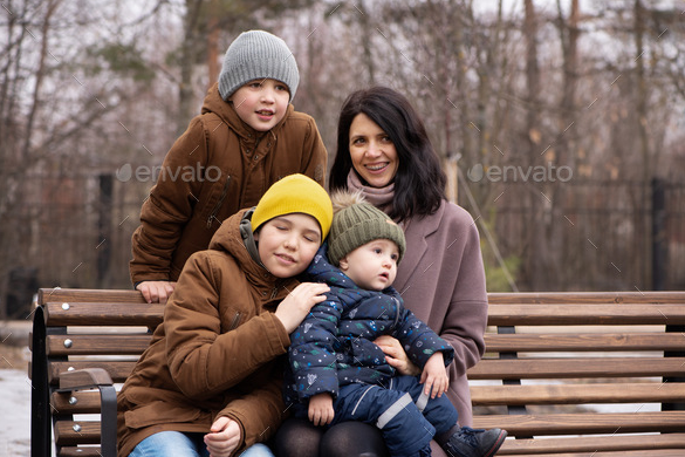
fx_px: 2017
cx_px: 341
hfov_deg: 19.3
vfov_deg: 12.9
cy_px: 228
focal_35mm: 106
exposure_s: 1/320
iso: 500
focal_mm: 105
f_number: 6.3
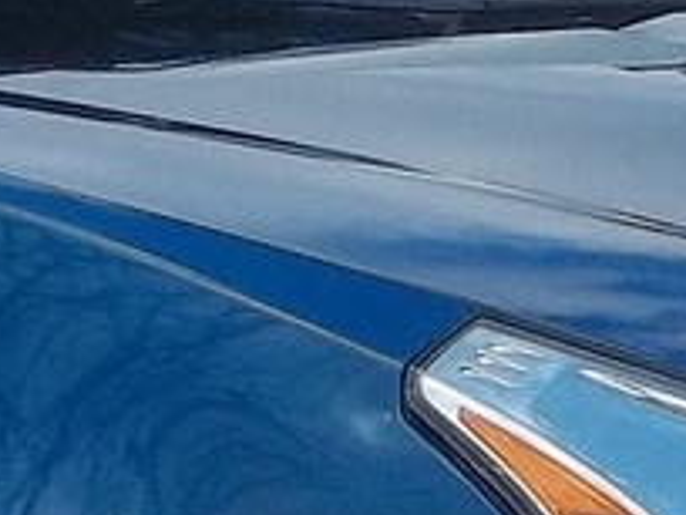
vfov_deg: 5.9
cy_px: 347
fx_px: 4974
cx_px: 484
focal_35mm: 251
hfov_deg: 7.9
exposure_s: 1/400
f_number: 2.9
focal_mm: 5.7
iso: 80
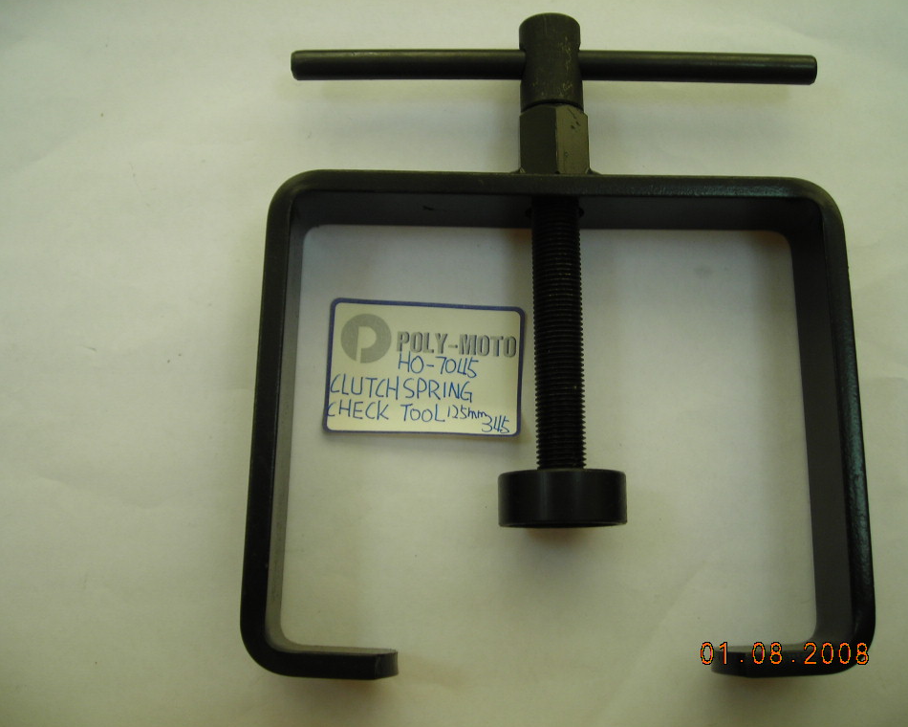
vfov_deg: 37.3
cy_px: 364
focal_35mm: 40
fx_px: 1075
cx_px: 458
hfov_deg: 45.8
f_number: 3.2
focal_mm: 6.3
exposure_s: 1/39.5
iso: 50
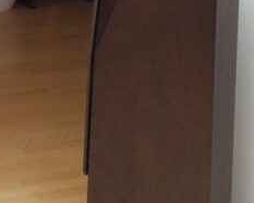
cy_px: -108
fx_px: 947
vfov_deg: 11.7
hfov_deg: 14.4
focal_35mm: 126
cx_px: -116
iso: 40
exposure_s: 1/60
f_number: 2.2
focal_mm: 4.15
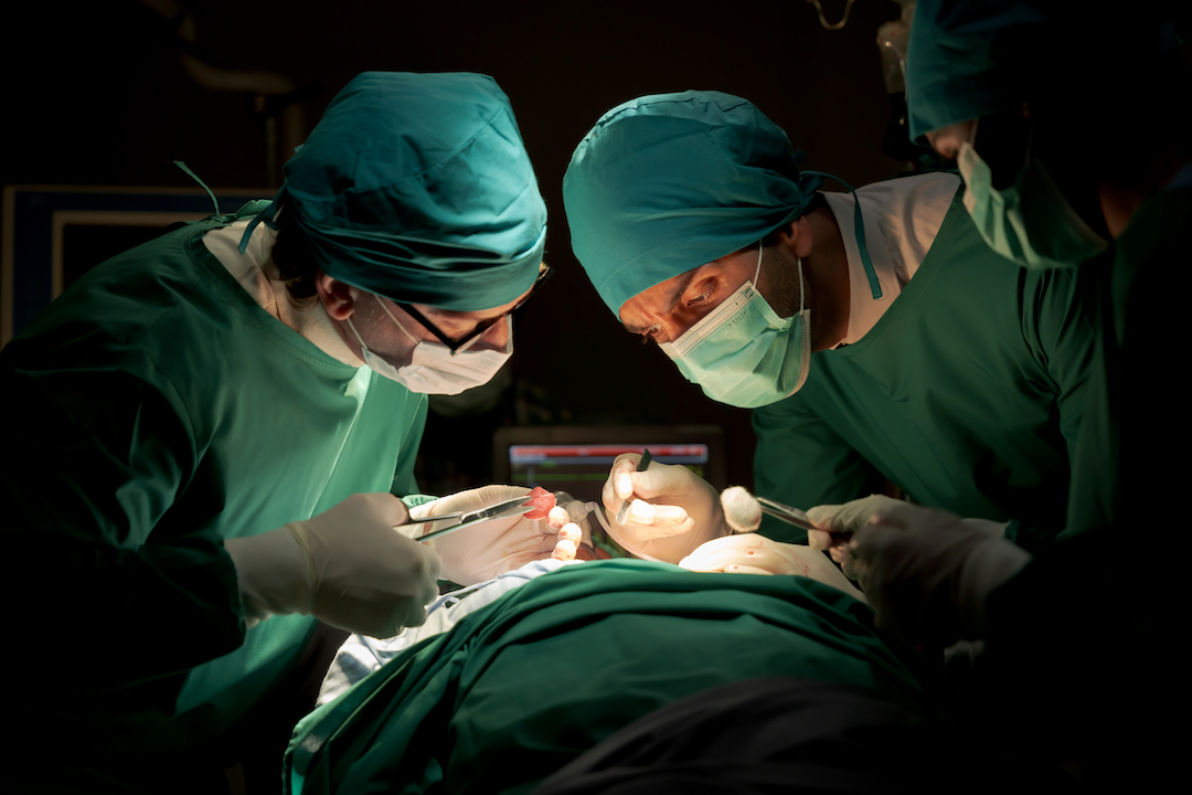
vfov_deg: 19.5
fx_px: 2318
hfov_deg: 28.8
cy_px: 398
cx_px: 596
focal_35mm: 70
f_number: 2.8
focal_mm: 70
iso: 500
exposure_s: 1/250
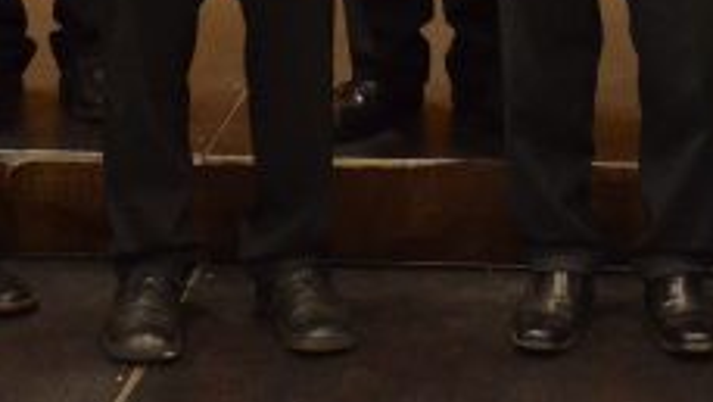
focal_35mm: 126
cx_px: 592
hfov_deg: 16.9
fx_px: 2383
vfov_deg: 9.2
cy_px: -301
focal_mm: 24
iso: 3200
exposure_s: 1/60
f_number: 4
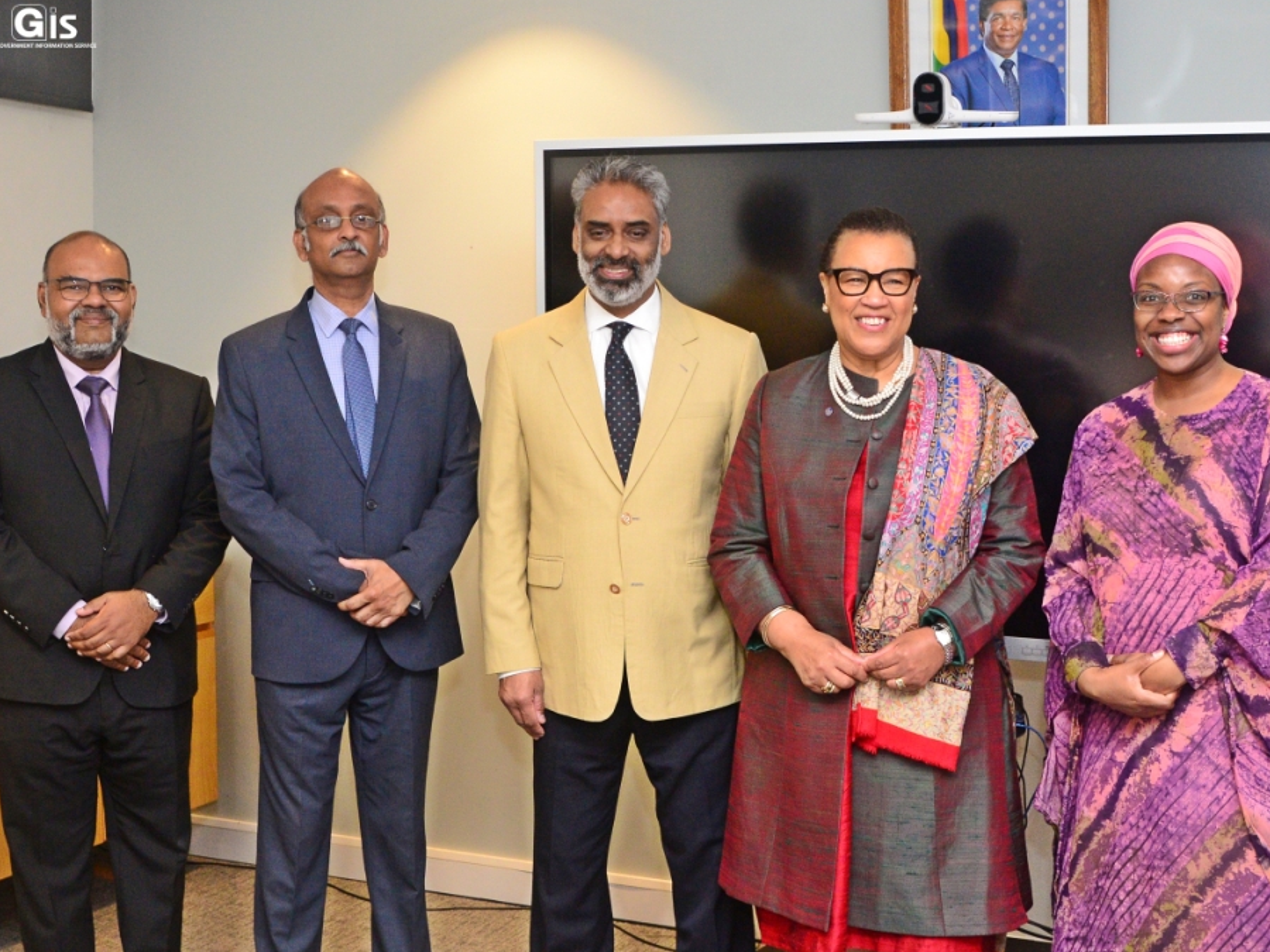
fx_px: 1284
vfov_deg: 40.7
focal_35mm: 35
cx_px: 646
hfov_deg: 52.6
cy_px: 477
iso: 2500
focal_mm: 32
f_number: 6.3
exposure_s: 1/200
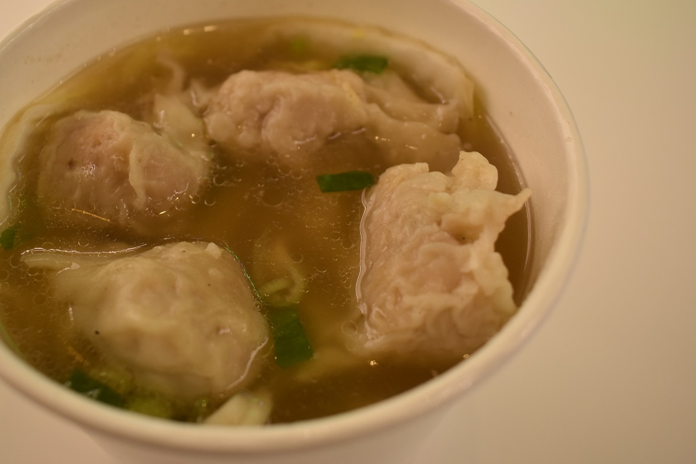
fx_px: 715
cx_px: 266
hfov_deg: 51.4
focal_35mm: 37
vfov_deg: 35.8
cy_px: 191
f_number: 4.5
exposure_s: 1/80
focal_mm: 18
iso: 400
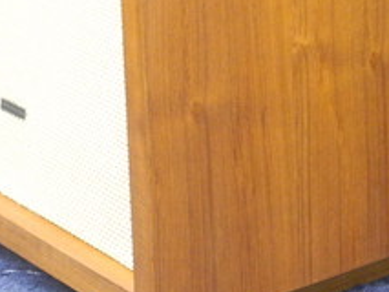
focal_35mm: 185
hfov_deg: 10.2
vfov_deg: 7.9
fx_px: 2080
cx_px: 656
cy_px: -151
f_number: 3.2
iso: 400
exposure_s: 1/5.3
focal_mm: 8.8
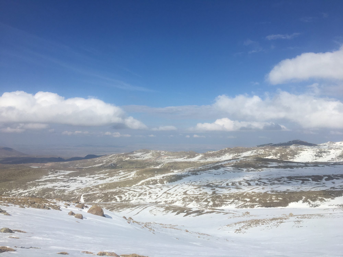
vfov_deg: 48.2
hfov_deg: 61.7
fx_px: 287
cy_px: 128
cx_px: 172
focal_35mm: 29
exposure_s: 1/4525
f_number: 2.2
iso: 25
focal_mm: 4.15
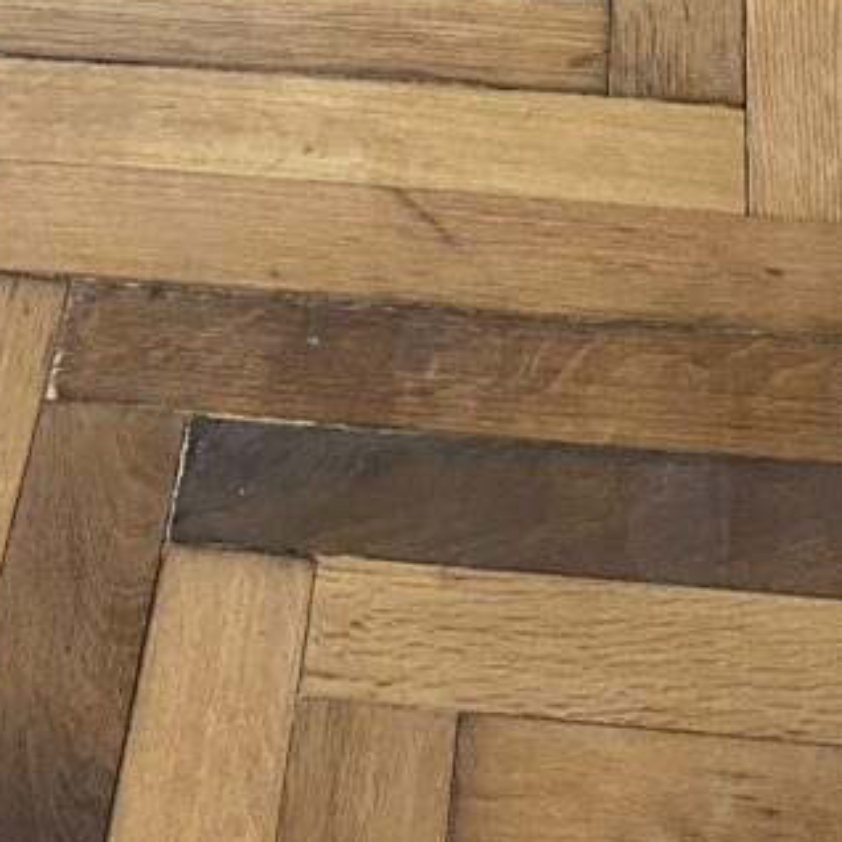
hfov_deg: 15.6
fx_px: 3055
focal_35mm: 111
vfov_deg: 13.6
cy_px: -794
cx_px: 222
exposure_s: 1/76
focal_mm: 4.25
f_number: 1.8
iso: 125
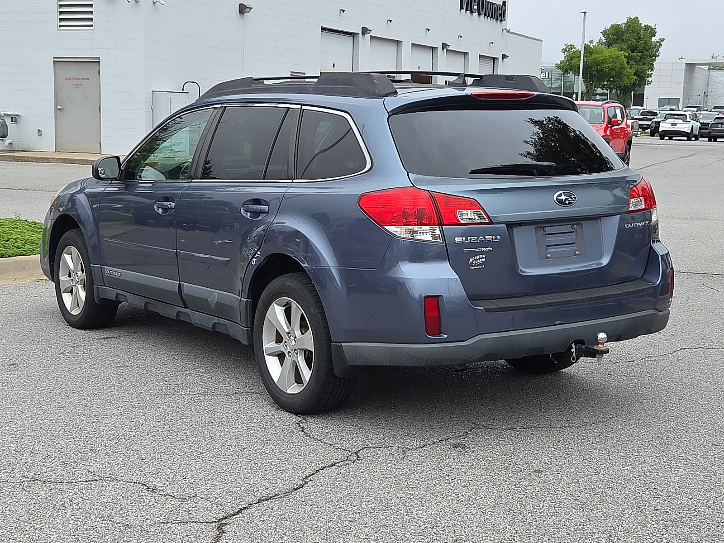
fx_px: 1192
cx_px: 362
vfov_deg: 25.7
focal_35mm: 57
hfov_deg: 33.8
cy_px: 272
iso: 76
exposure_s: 1/1250
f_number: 1.8
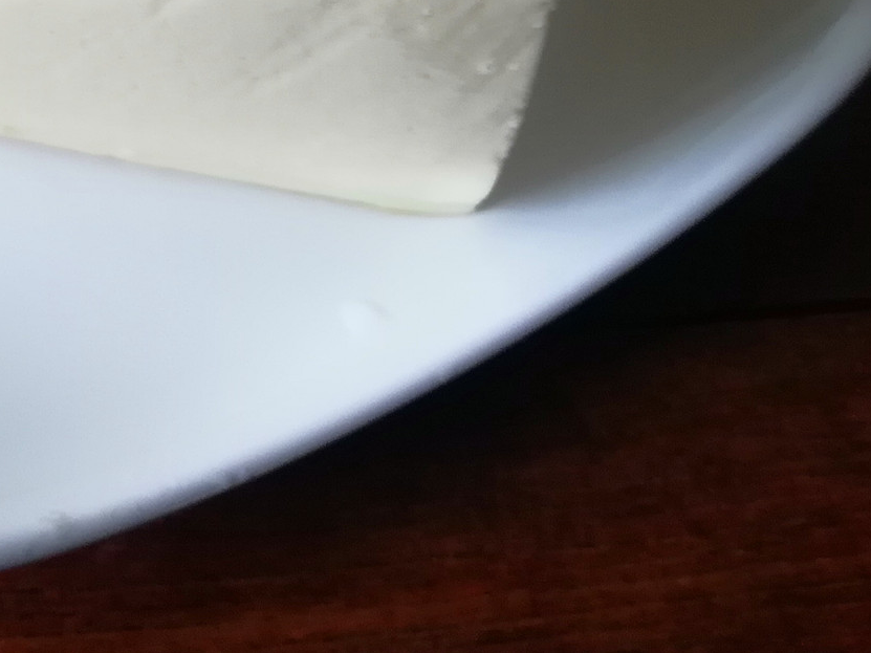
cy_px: -131
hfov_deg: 28.4
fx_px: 1635
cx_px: 47
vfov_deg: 21.0
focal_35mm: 65
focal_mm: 3.83
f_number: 1.8
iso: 100
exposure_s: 1/50
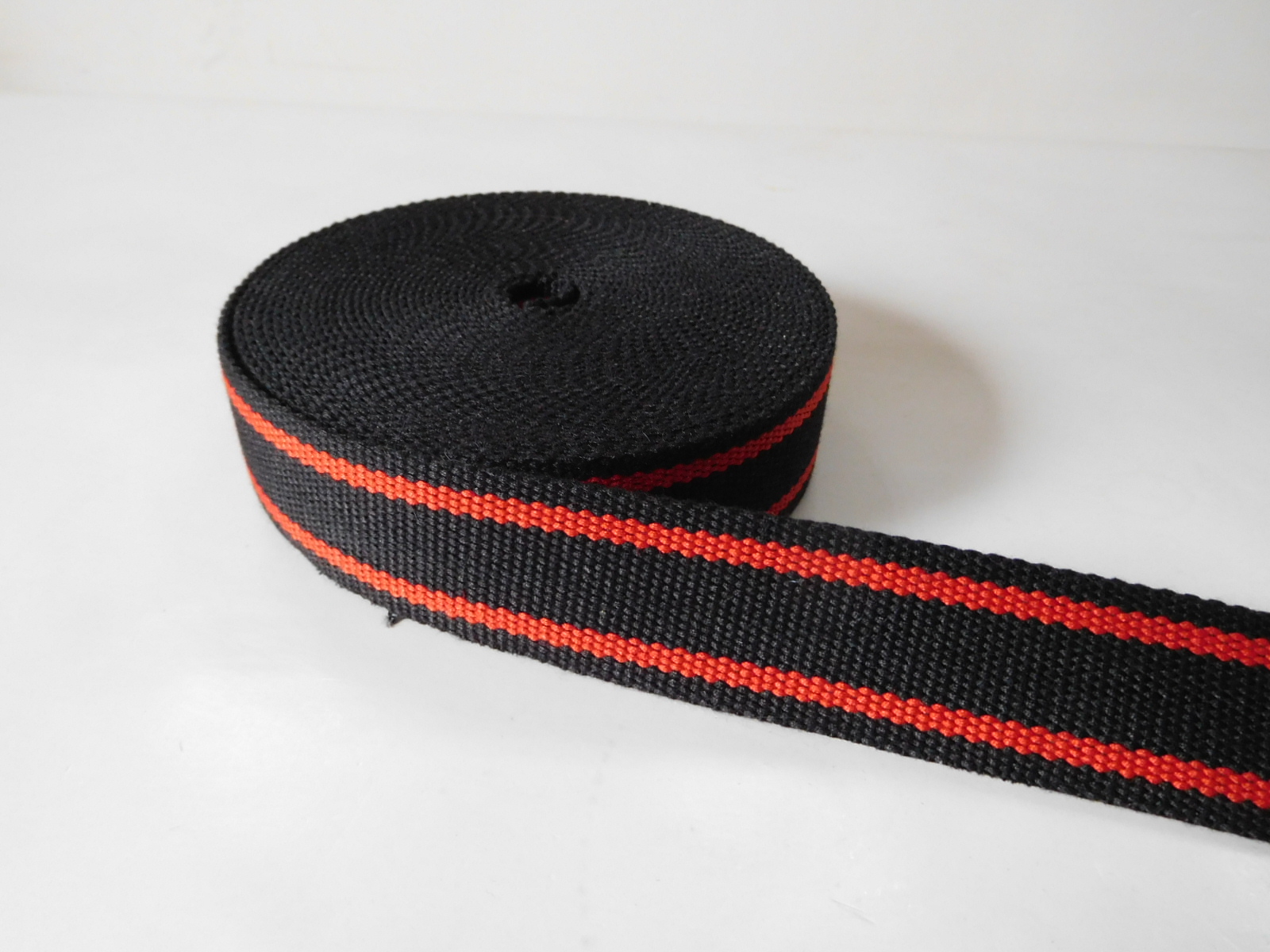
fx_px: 917
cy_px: 476
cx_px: 635
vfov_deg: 54.9
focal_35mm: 25
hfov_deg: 69.4
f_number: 3.4
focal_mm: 4.5
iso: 400
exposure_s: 1/20
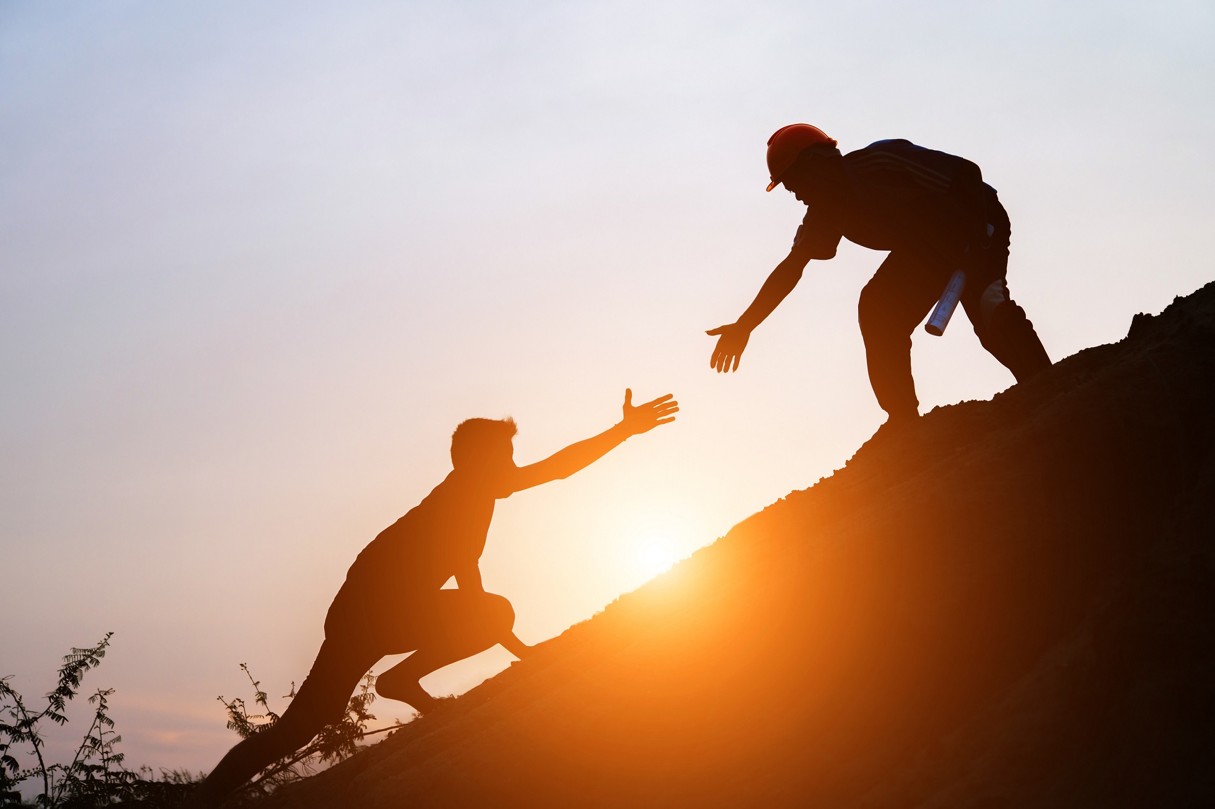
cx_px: 608
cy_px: 404
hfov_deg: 33.4
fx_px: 2024
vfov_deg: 22.6
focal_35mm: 60
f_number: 8
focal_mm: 60
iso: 100
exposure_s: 1/200
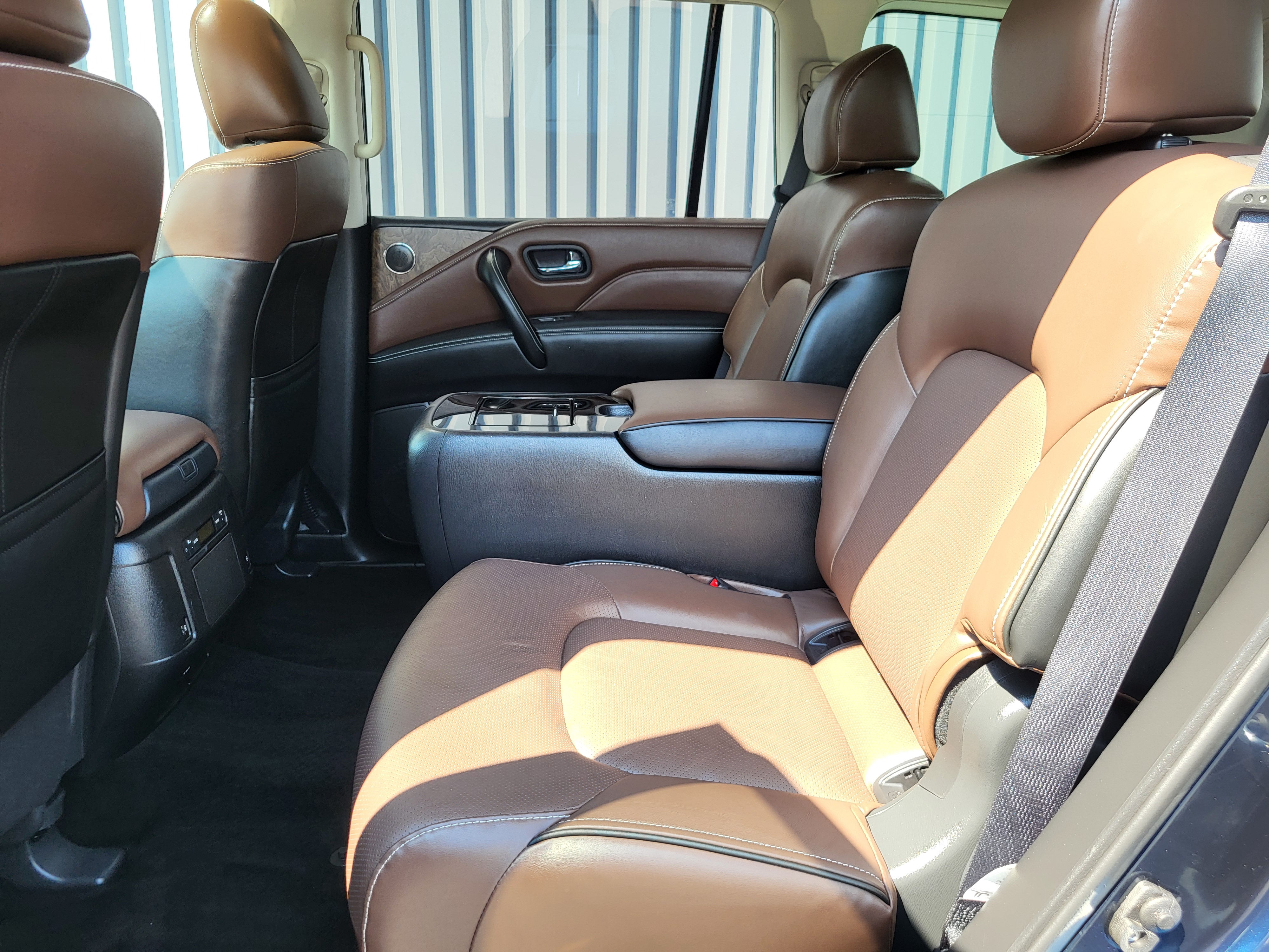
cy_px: 476
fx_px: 953
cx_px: 634
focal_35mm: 26
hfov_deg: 67.3
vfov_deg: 53.1
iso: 40
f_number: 1.8
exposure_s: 1/127
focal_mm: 5.4
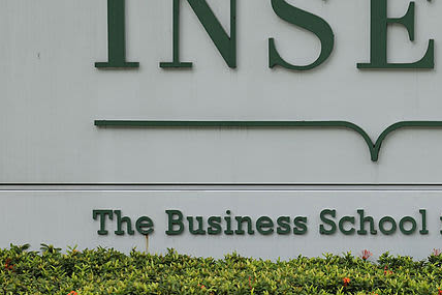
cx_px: 437
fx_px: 3817
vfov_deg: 4.4
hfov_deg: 6.6
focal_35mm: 311
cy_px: 169
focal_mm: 130
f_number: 5.6
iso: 200
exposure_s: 1/320
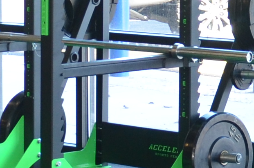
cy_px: 95
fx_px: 1760
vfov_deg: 5.5
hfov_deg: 8.2
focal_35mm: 250
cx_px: -42
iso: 400
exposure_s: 1/100
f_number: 3.8
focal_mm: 21
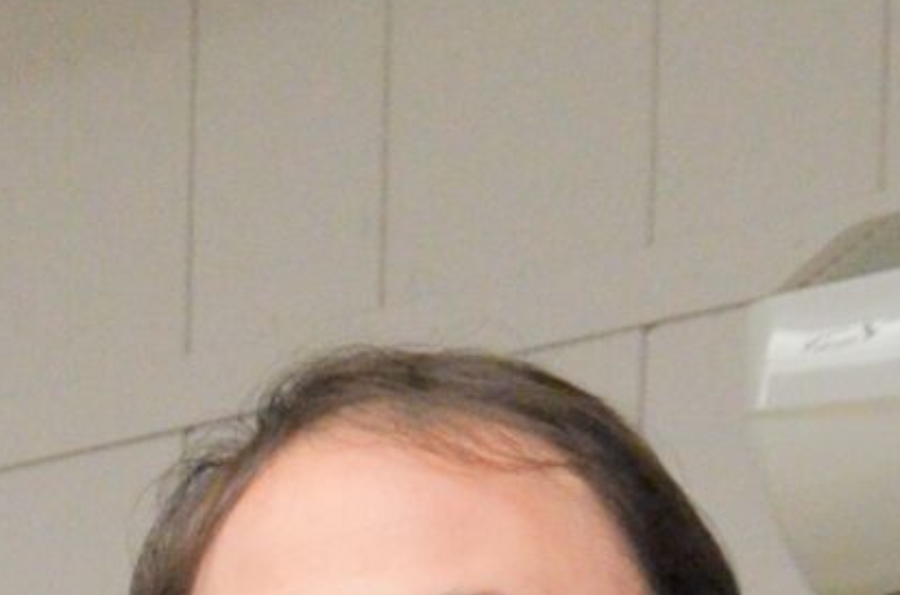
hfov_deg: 9.4
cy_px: 1757
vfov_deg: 5.9
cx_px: -460
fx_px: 5338
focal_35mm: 214
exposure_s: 1/500
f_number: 3.5
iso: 1600
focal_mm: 23
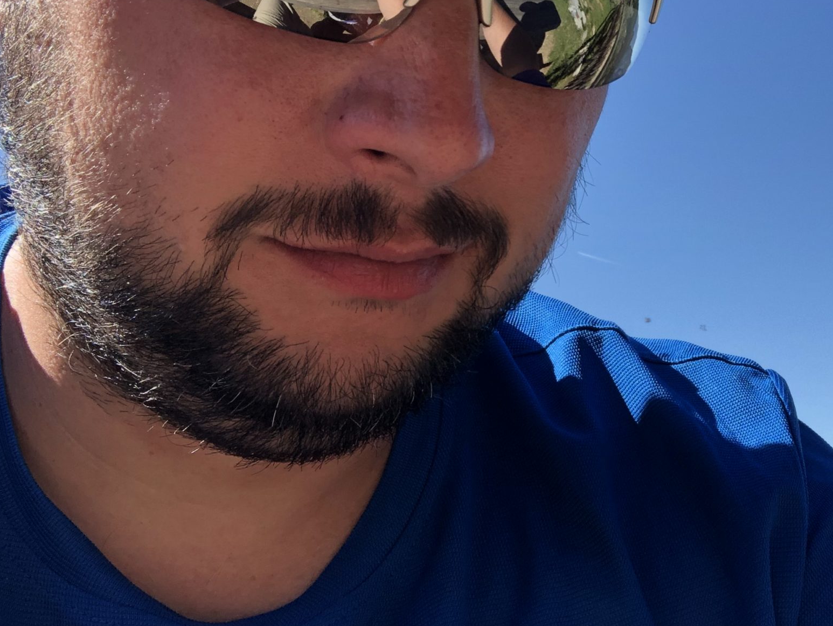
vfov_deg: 27.4
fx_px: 1276
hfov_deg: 35.2
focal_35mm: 53
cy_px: 202
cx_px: 644
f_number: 2.2
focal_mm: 2.87
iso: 20
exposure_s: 1/446
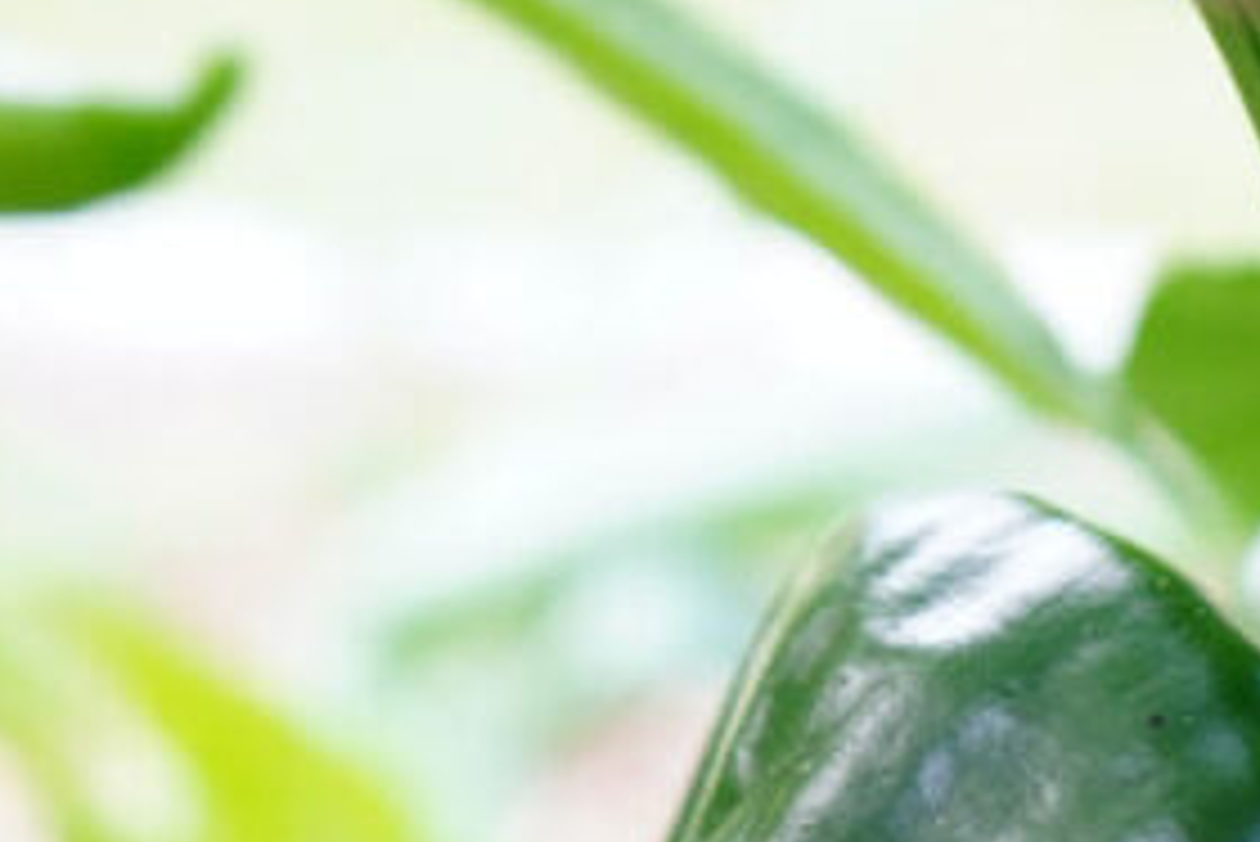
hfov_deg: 17.9
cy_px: 1112
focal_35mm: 113
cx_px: 1026
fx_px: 3957
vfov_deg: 11.8
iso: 1000
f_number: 4
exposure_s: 1/200
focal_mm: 33
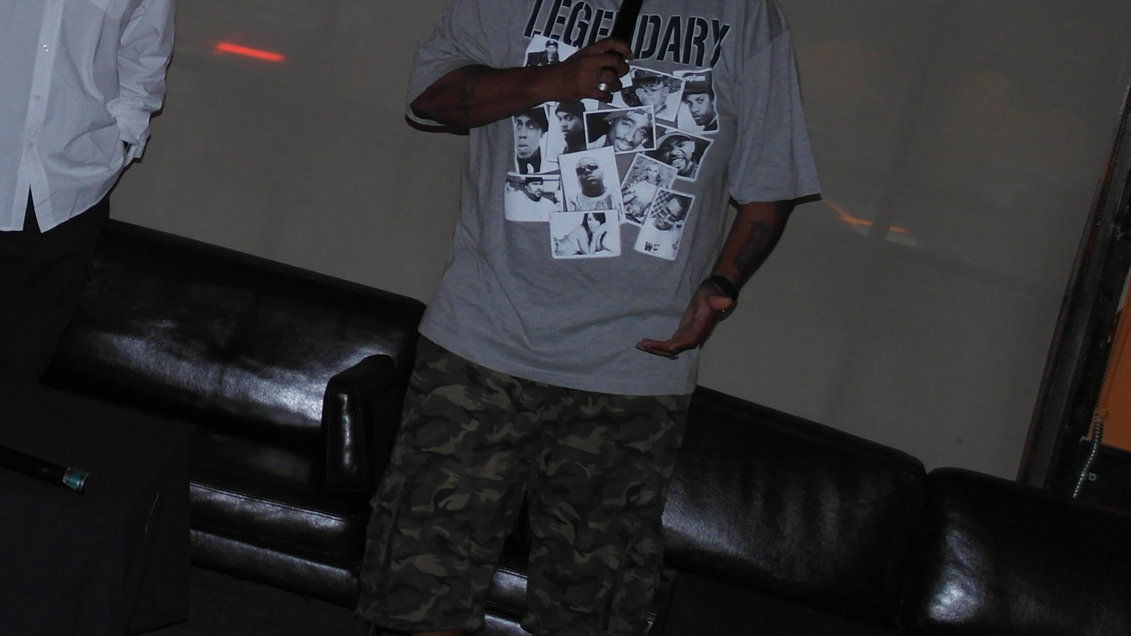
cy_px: -68
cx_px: 90
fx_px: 2789
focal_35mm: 93
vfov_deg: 12.8
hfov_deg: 22.3
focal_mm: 24
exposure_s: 1/50
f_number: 4
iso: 400
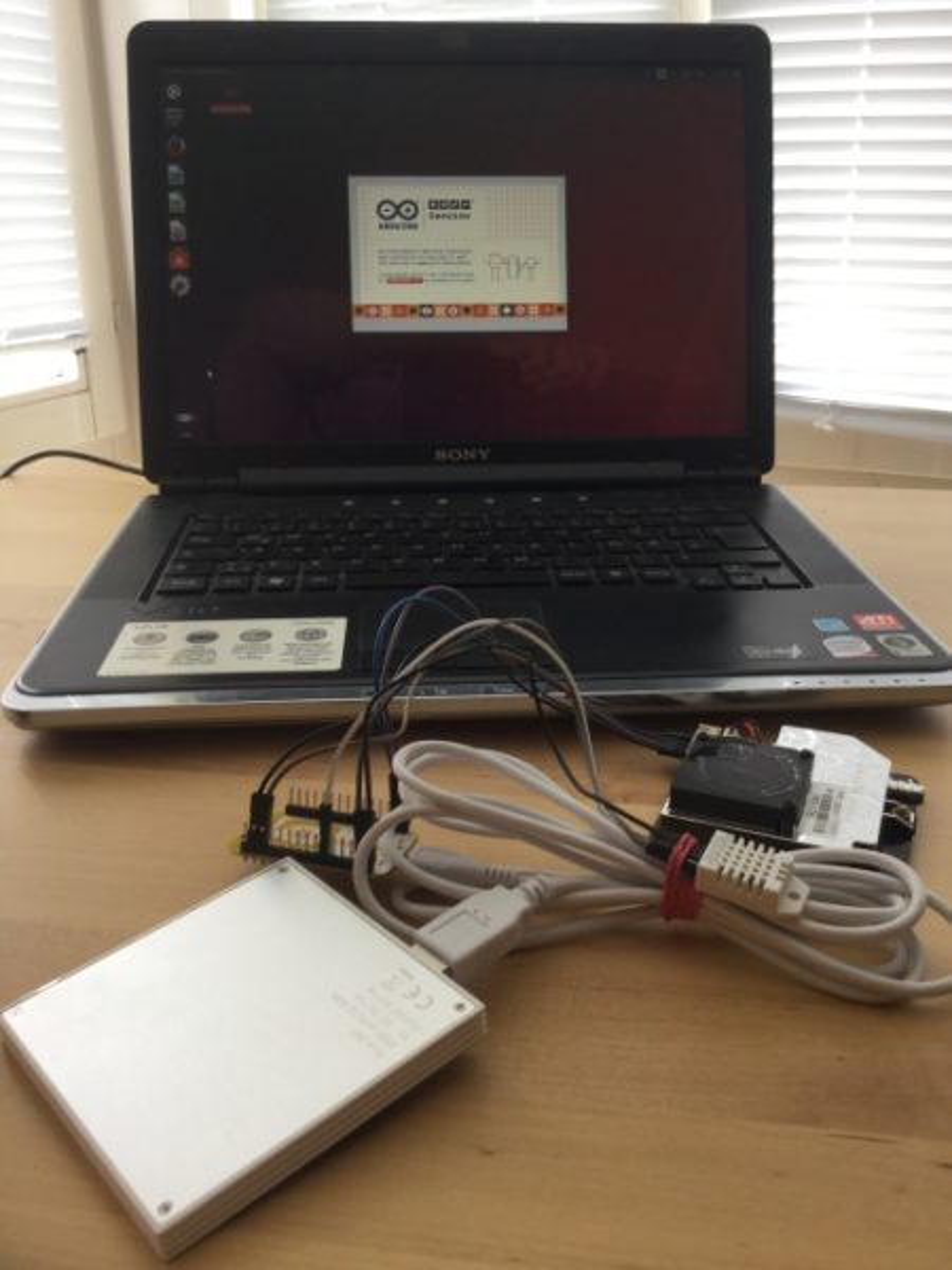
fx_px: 1137
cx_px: 476
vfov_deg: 58.4
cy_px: 635
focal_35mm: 31
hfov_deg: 45.4
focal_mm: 3.3
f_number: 2.4
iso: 32
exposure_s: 1/33
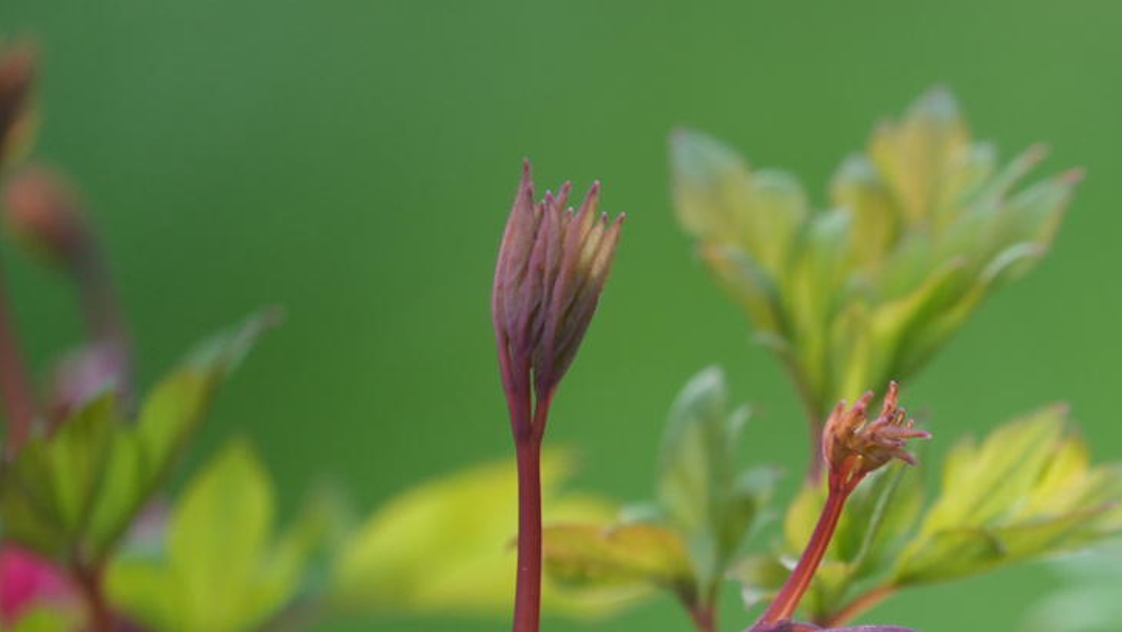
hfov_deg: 3.1
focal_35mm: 701
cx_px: 1250
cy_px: 799
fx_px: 20863
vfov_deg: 1.7
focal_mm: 300
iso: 800
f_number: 5.6
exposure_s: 1/200
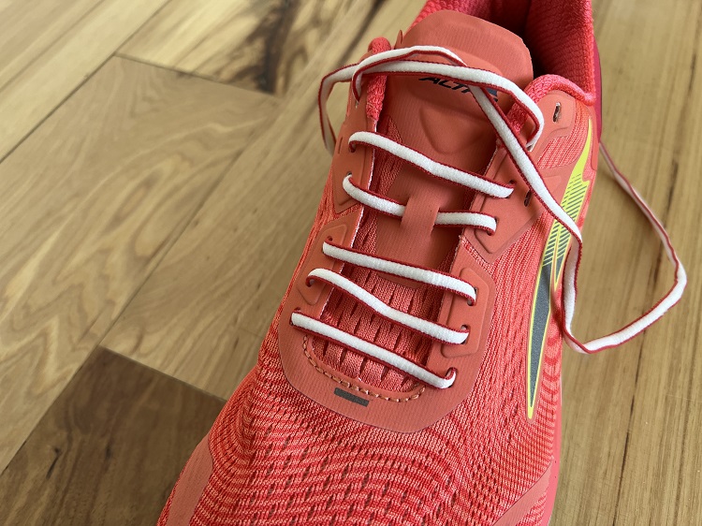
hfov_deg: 67.3
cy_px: 263
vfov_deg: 53.0
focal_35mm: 26
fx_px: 527
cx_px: 351
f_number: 1.5
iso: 100
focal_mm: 5.7
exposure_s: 1/121
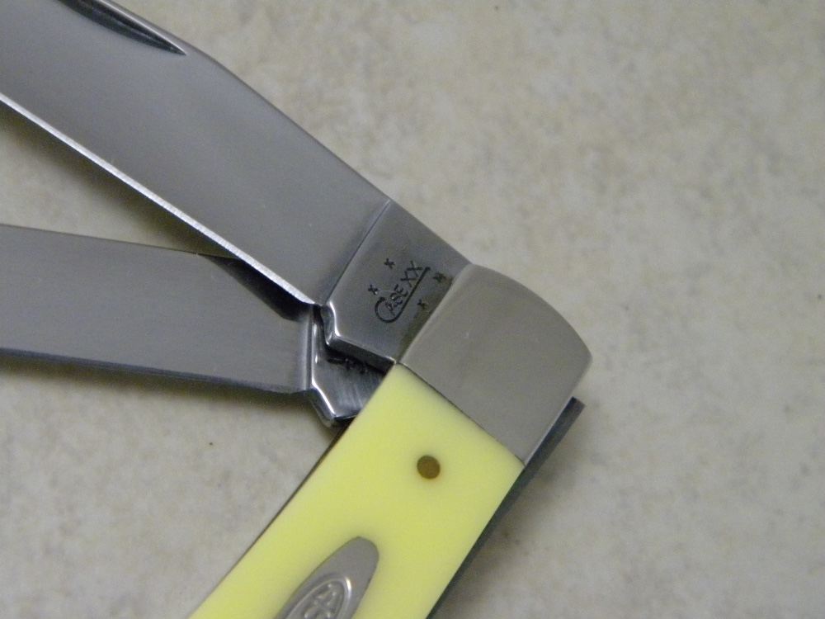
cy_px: 310
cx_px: 412
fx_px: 3527
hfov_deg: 13.3
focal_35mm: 148
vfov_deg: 10.0
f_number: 5
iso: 800
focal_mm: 26.8
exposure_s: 1/46.8
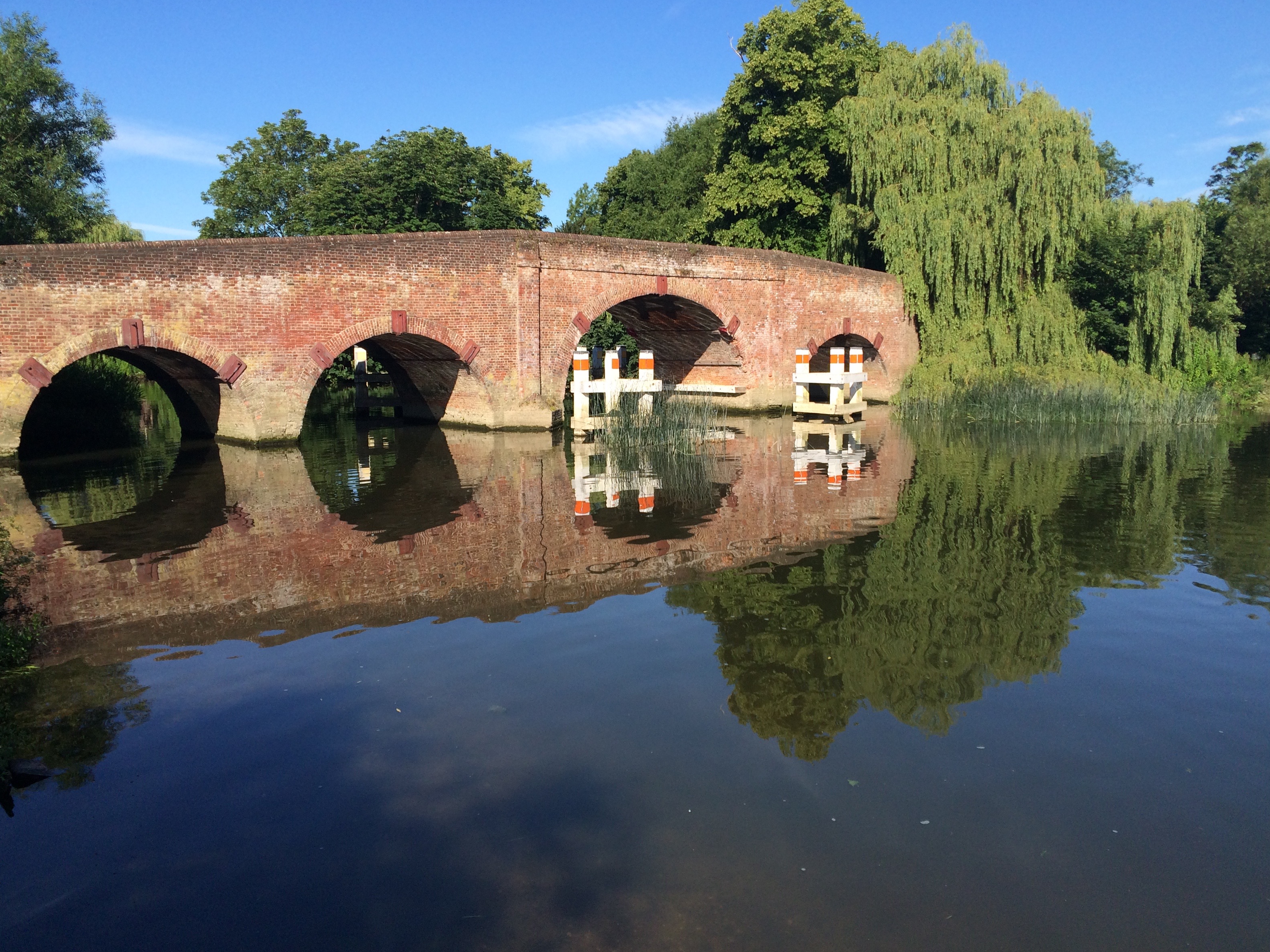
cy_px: 490
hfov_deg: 60.0
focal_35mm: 30
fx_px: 1101
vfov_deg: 46.8
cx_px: 636
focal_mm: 4.15
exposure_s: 1/1642
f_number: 2.2
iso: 32
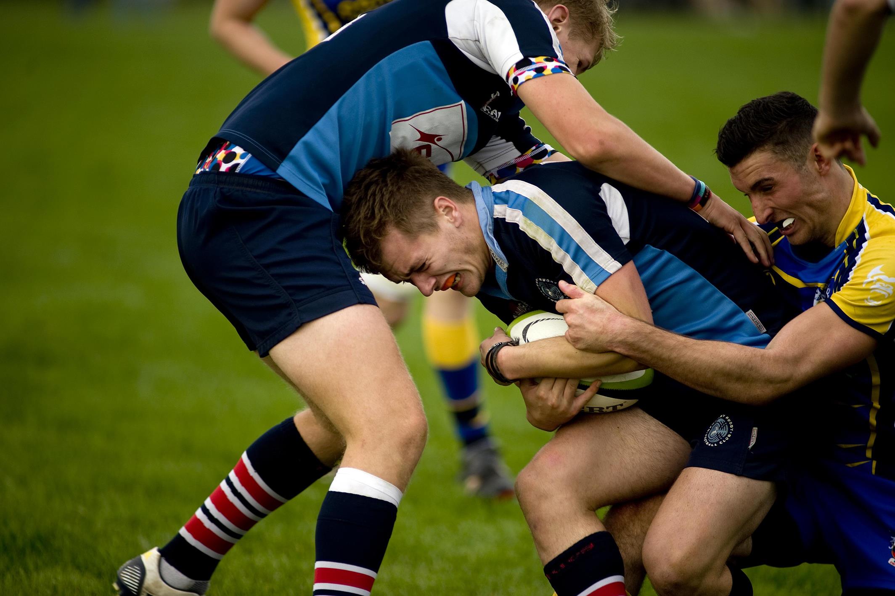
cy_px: 298
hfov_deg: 6.9
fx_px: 7453
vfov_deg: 4.6
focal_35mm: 300
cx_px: 448
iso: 320
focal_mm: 300
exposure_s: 1/800
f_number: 2.8
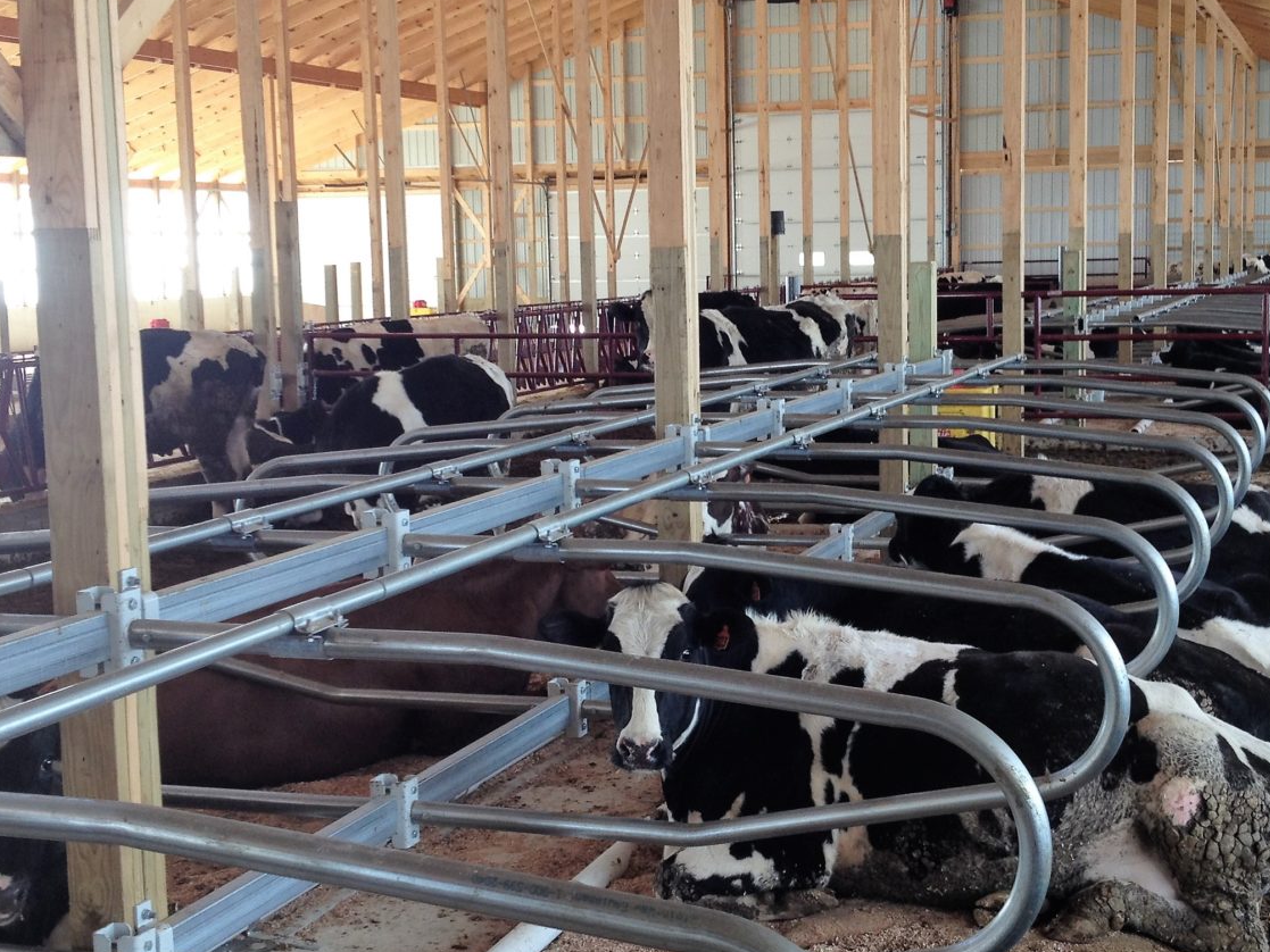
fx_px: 1725
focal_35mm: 47
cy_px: 566
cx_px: 503
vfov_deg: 30.8
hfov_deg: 40.2
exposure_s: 1/40
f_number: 2.4
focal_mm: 4.28
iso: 50
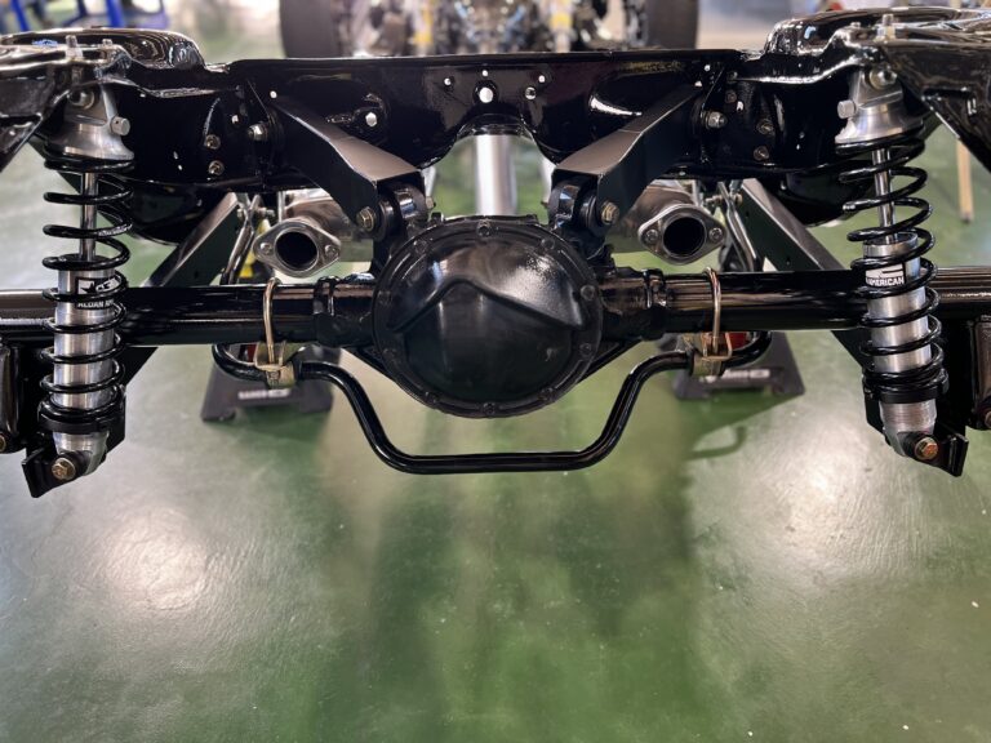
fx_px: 744
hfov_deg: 67.3
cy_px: 372
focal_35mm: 26
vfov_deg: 53.1
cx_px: 496
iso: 200
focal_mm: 5.7
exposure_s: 1/60
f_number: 1.5
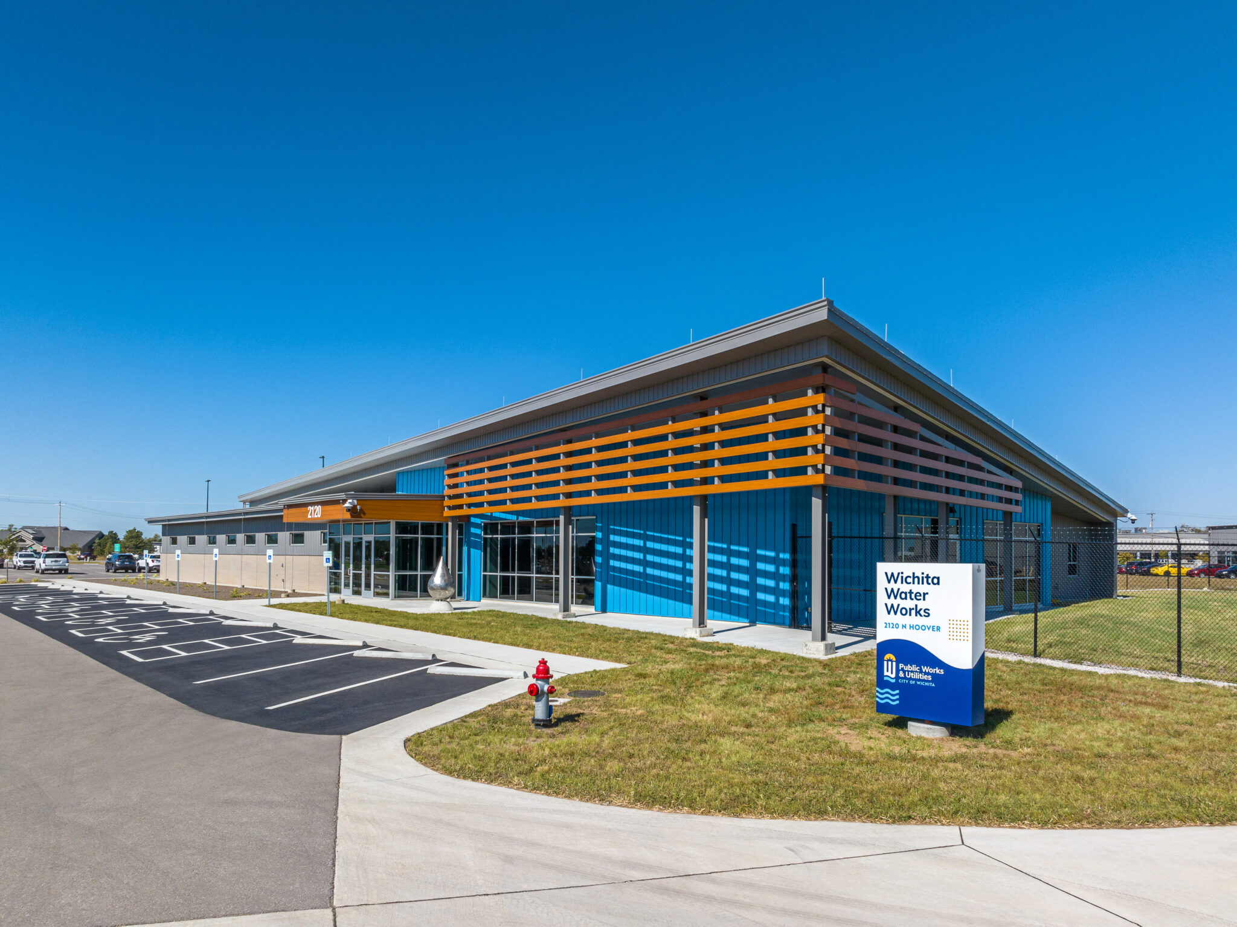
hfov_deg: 71.6
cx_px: 618
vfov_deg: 56.8
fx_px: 857
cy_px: 464
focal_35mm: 24
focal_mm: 12.29
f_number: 8
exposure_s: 1/60
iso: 100
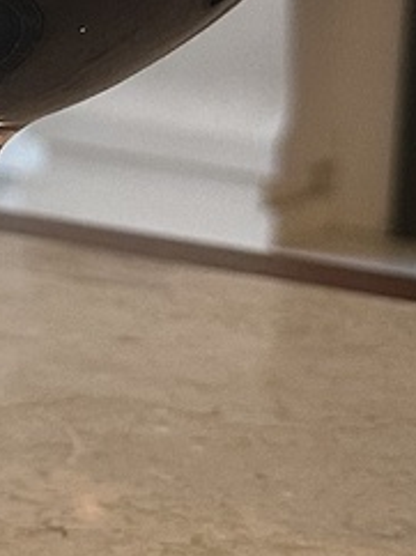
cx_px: -655
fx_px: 2552
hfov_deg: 8.4
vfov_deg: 12.2
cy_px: -41
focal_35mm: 159
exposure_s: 1/59
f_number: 1.78
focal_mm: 6.86
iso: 250
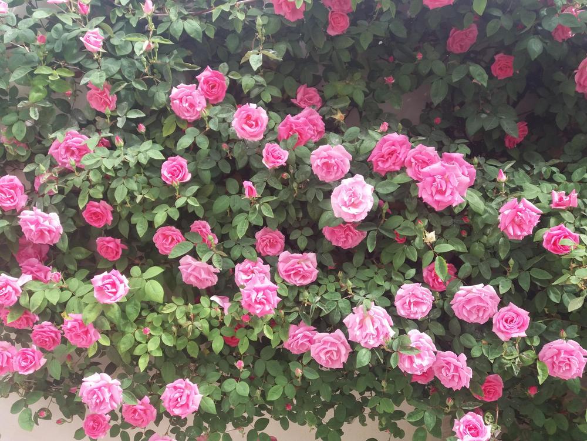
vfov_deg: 49.7
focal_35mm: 28
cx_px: 294
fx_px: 475
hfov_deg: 63.4
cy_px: 220
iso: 64
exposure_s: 1/195
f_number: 1.9
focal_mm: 3.7
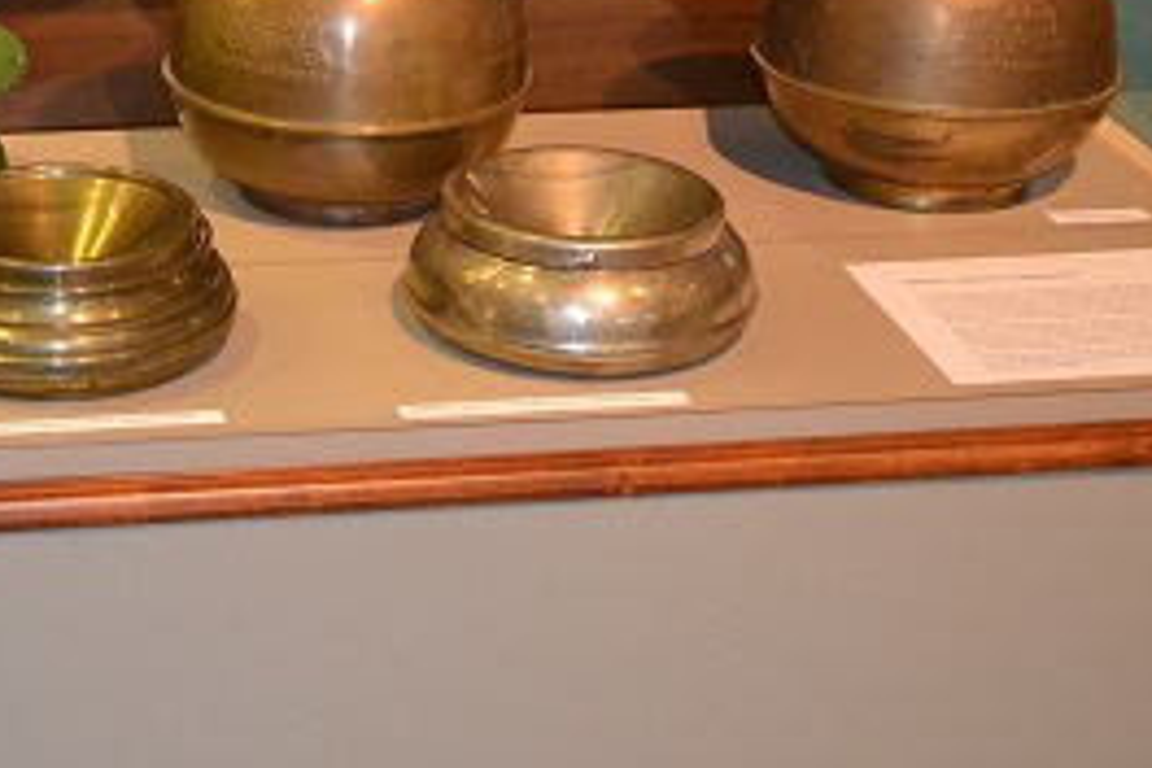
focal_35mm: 91
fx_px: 2912
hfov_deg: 22.0
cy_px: 68
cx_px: 157
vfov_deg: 14.9
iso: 3200
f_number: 4.8
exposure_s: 1/60
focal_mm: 32
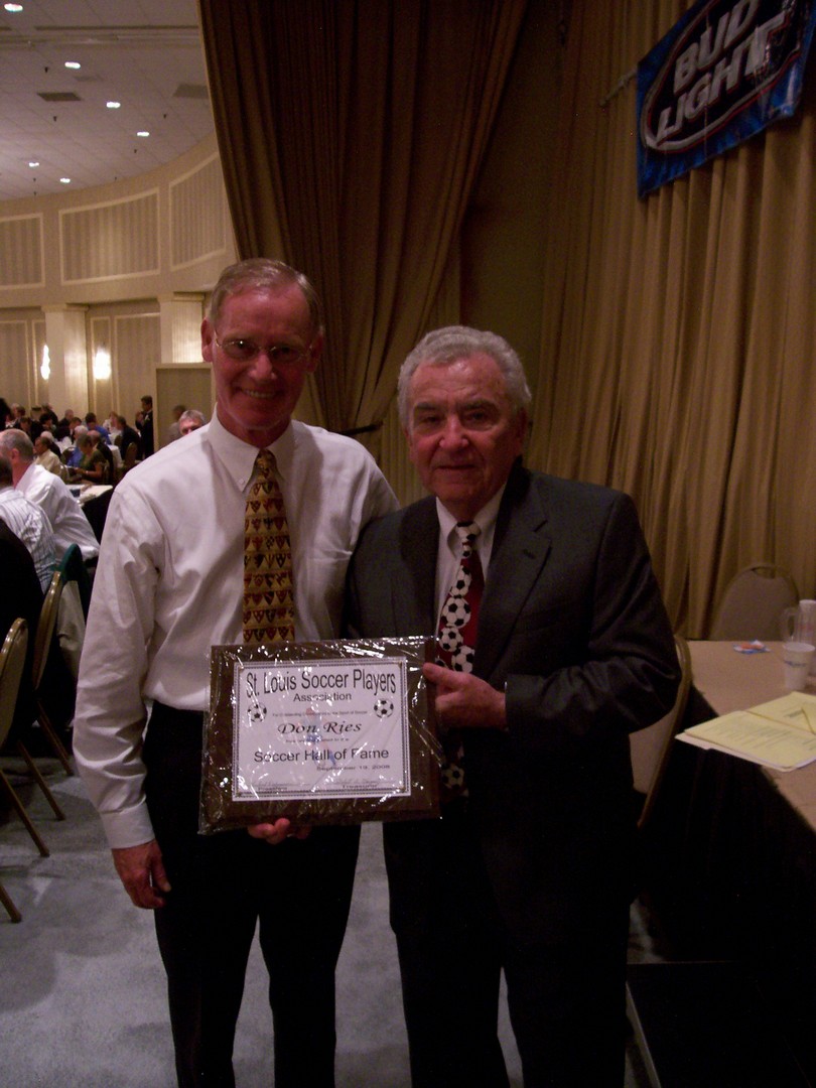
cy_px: 544
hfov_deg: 41.8
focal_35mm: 34
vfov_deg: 54.0
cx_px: 408
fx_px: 1069
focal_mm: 5.6
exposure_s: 1/8
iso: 160
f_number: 2.7
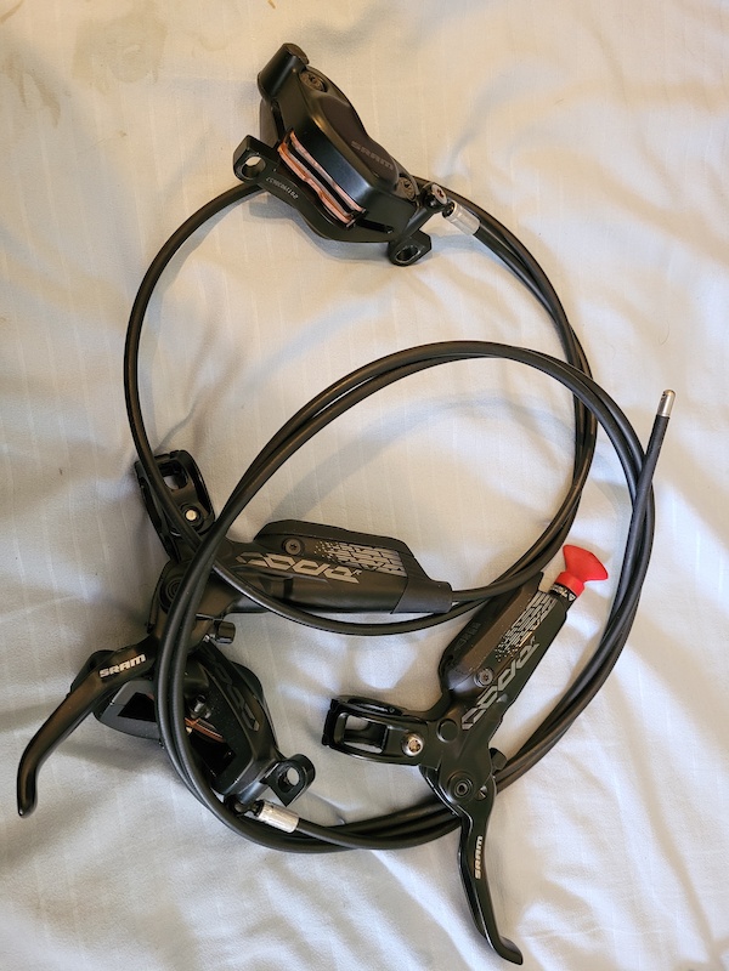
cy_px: 486
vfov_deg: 67.3
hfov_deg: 53.1
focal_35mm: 26
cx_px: 364
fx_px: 730
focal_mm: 5.4
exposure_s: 1/30
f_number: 1.8
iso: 640
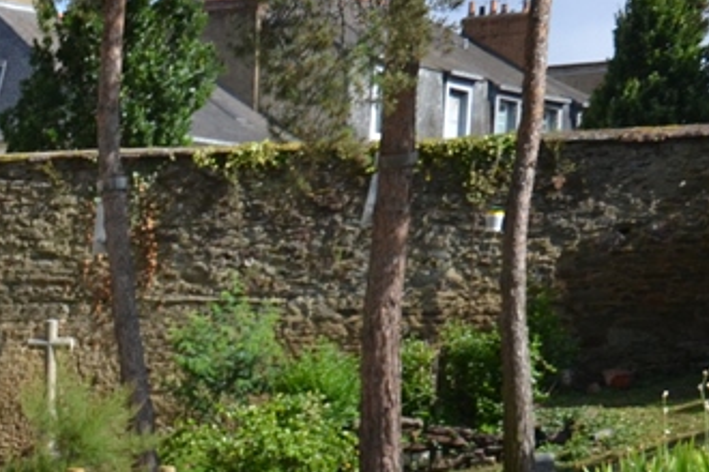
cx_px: -402
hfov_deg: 14.0
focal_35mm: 136
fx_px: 2678
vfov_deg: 9.8
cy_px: 665
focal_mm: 26
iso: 800
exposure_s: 1/4000
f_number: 4
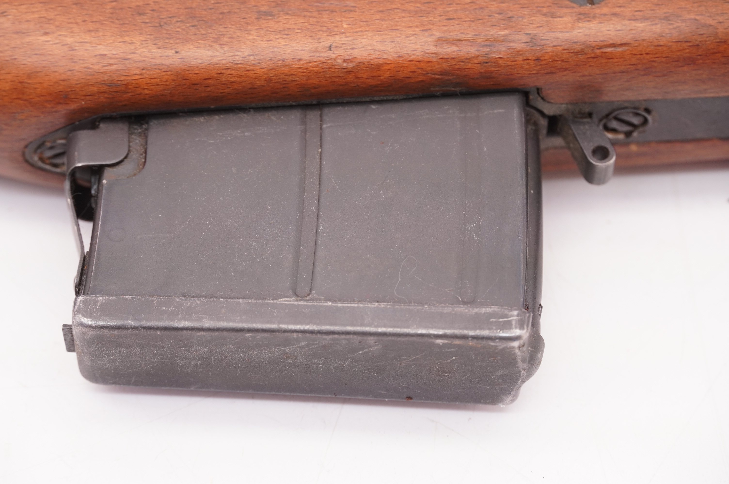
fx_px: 2519
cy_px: 242
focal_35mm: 124
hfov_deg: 16.5
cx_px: 364
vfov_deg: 11.0
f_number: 5.6
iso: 500
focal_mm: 83
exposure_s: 1/100
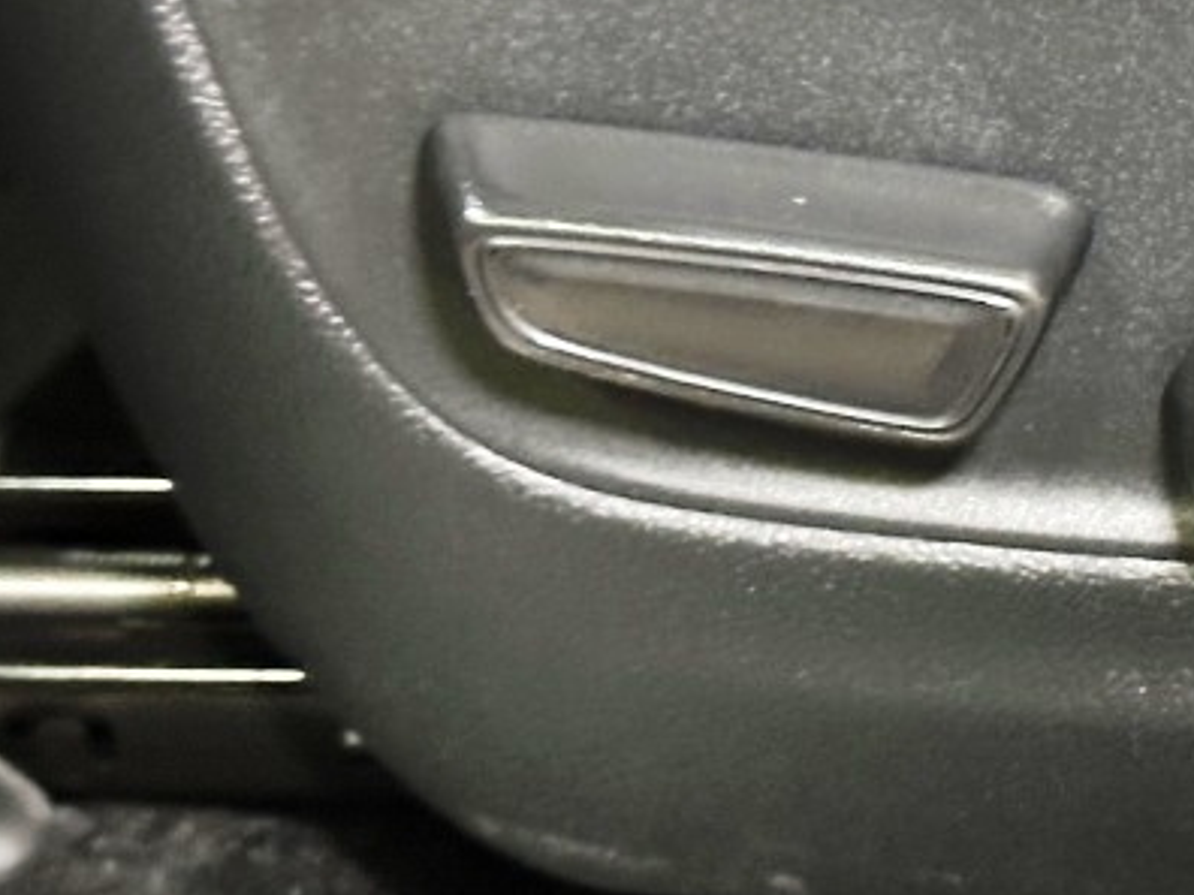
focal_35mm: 124
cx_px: 1526
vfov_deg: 11.9
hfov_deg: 15.2
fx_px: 4277
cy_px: 301
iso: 640
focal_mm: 6.86
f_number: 1.78
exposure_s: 1/30
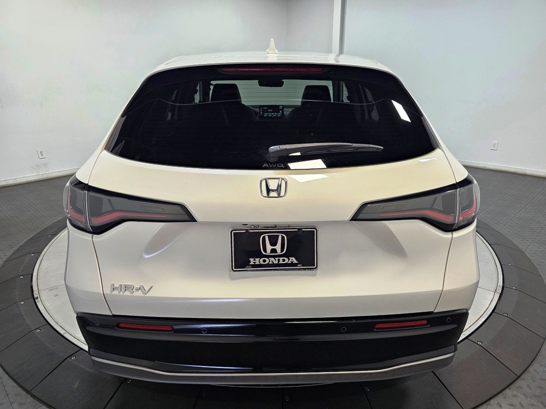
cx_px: 273
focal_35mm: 23
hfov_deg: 73.9
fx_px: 363
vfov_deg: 58.9
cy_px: 204
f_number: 1.7
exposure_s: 1/120
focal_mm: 6.3
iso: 400
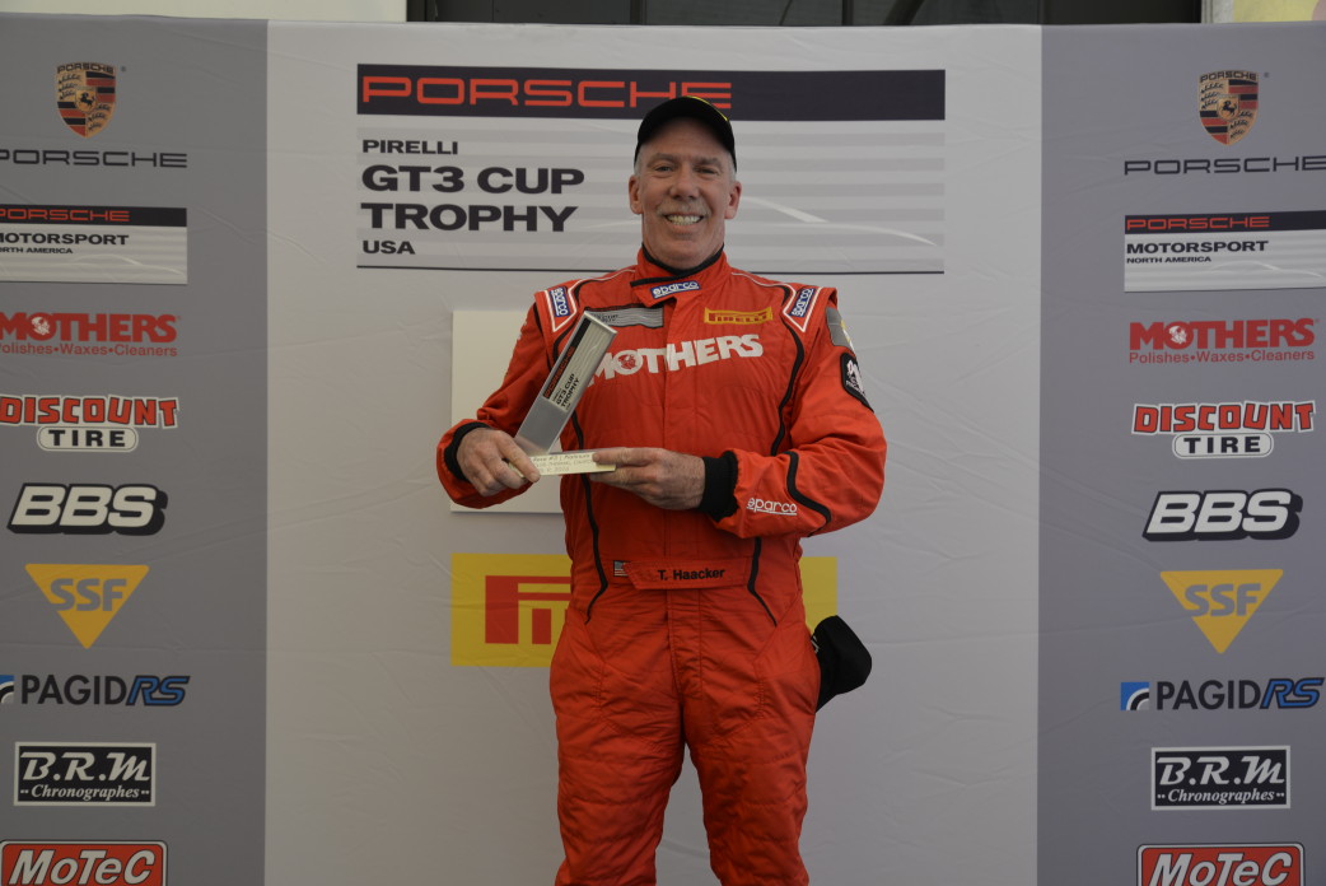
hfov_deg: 58.7
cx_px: 663
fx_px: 1179
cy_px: 443
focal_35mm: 32
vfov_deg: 41.2
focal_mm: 32
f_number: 5.6
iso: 220
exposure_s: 1/125
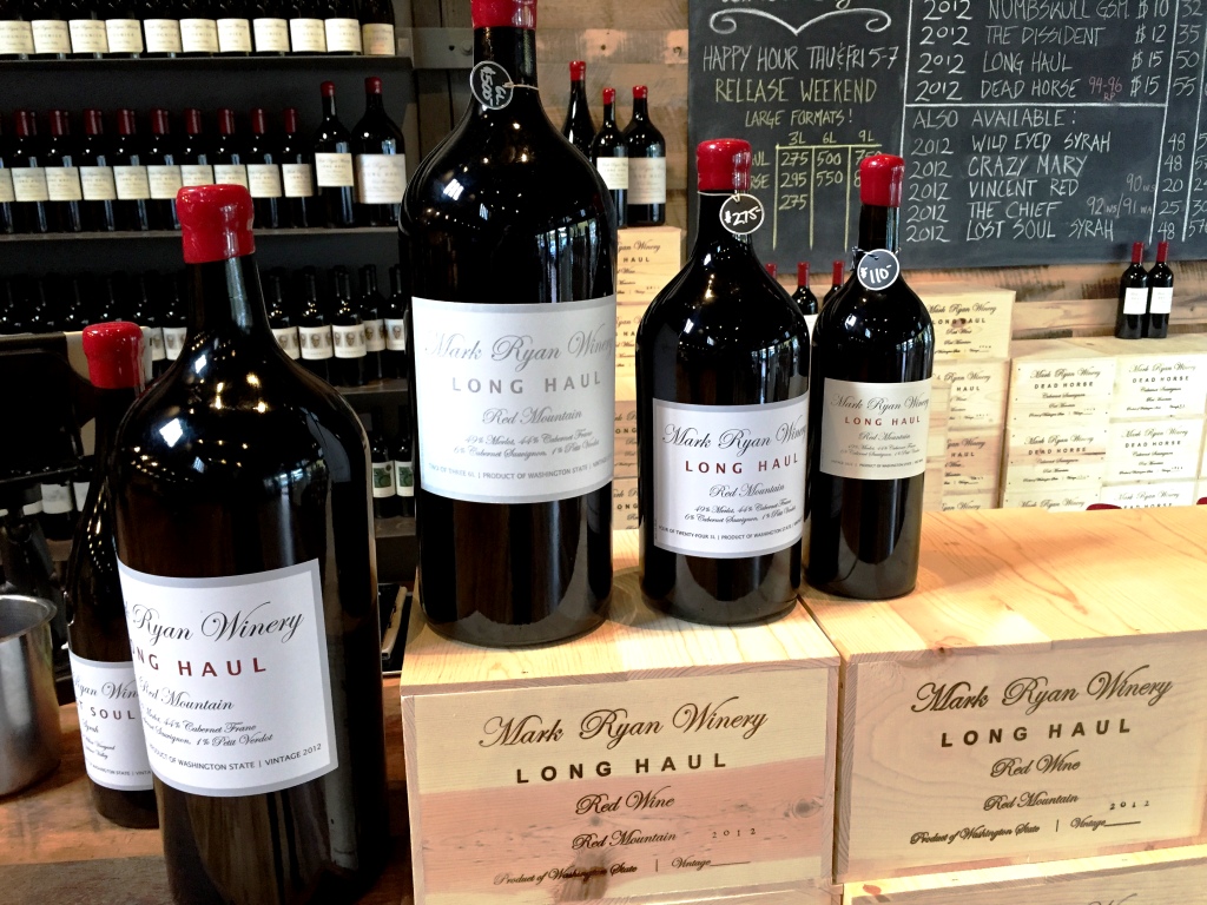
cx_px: 604
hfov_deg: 61.7
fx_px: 1011
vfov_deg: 48.2
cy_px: 452
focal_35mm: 29
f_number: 2.2
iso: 125
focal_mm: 4.15
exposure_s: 1/30
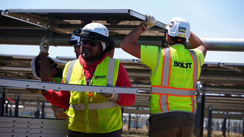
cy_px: 66
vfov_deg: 7.6
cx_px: 121
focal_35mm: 159
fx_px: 1029
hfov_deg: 13.5
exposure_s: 1/320
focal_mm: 100
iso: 80
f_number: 5.6
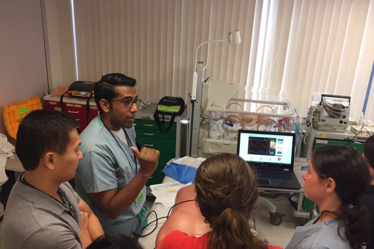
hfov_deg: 60.3
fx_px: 322
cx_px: 192
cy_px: 132
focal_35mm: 31
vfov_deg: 42.3
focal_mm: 4.15
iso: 50
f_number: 2.2
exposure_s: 1/30
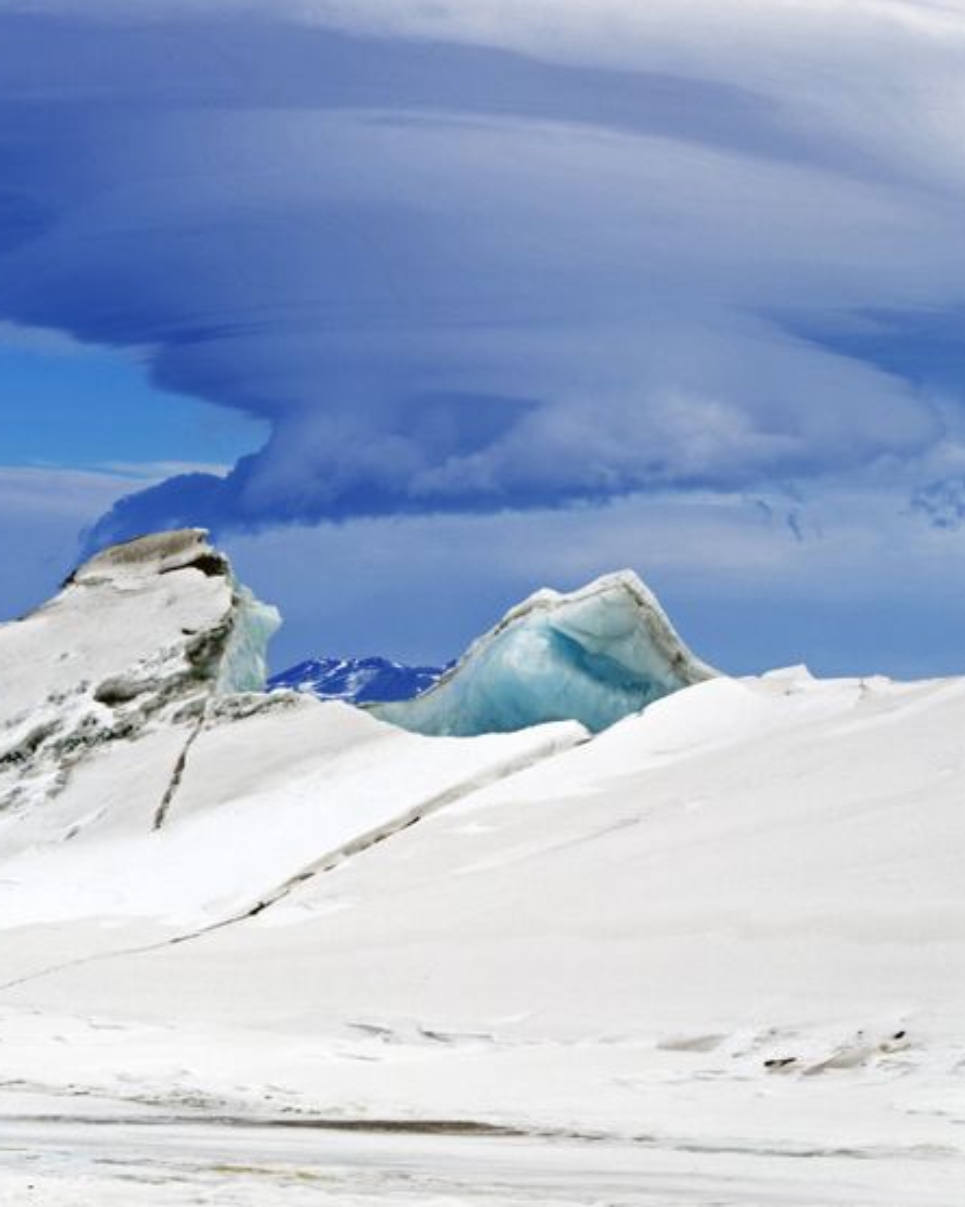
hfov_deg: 7.9
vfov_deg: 10.0
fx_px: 6927
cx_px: -26
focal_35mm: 194
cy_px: 605
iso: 100
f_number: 9
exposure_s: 1/320
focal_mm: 75
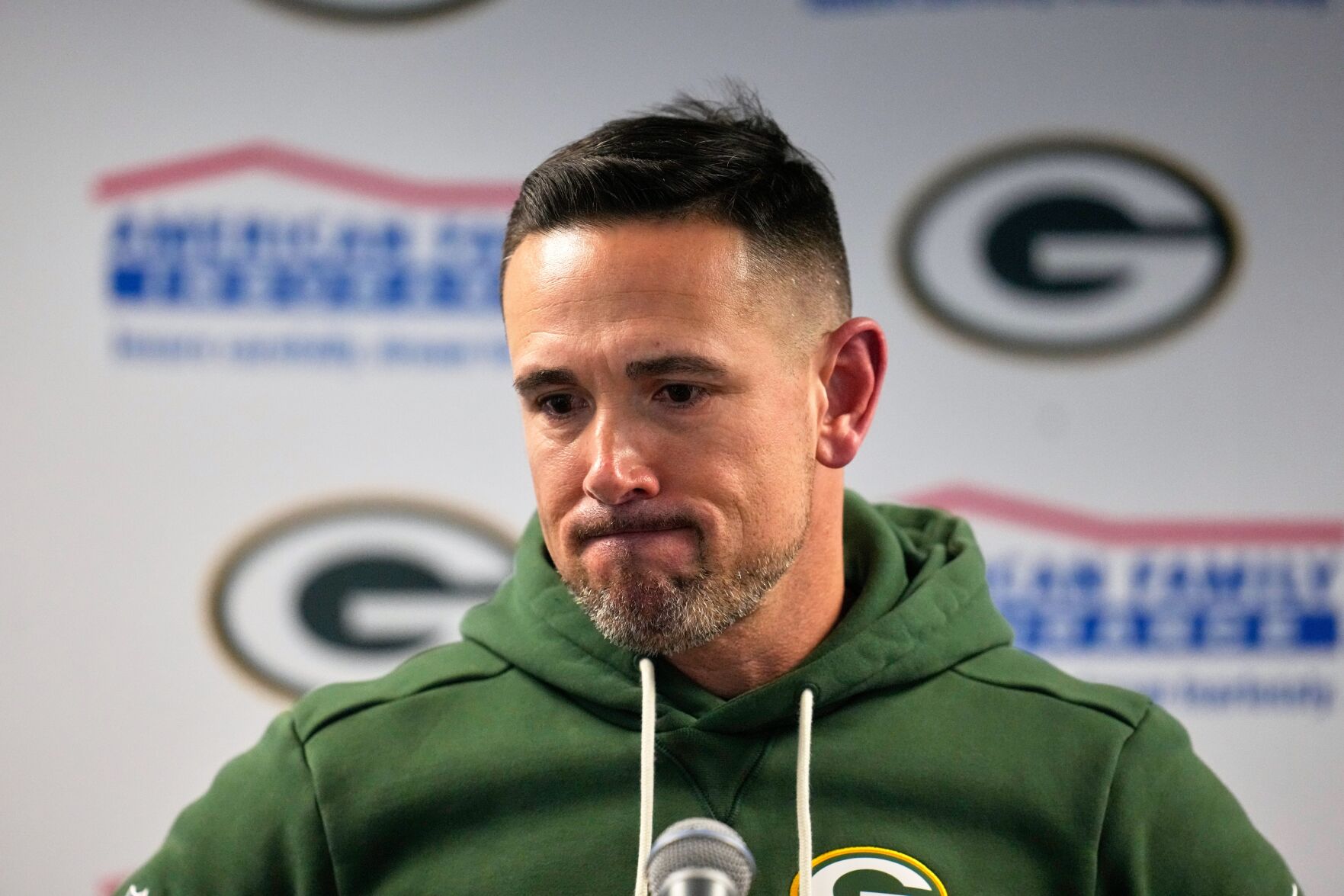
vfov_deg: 3.4
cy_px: 448
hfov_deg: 5.2
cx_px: 672
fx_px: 14931
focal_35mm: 400
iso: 6400
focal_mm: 400
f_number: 2.8
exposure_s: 1/640
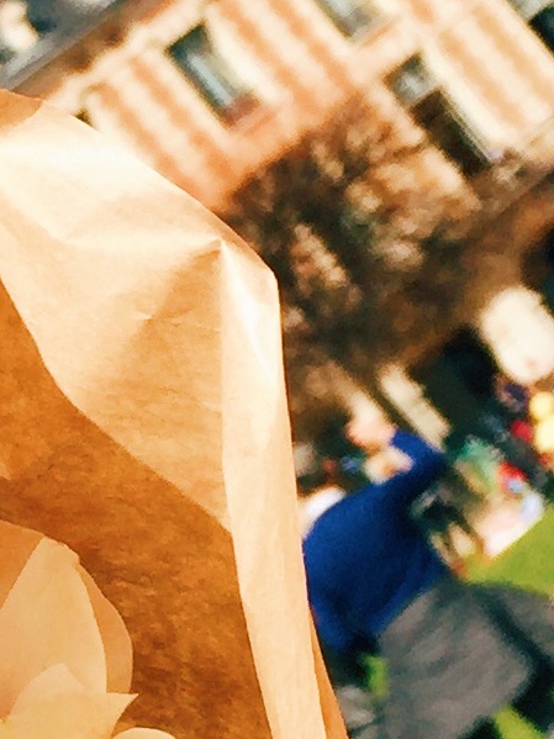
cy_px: 774
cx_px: -605
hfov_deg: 8.8
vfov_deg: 12.3
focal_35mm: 158
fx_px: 3373
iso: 32
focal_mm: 4.15
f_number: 2.2
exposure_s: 1/3049
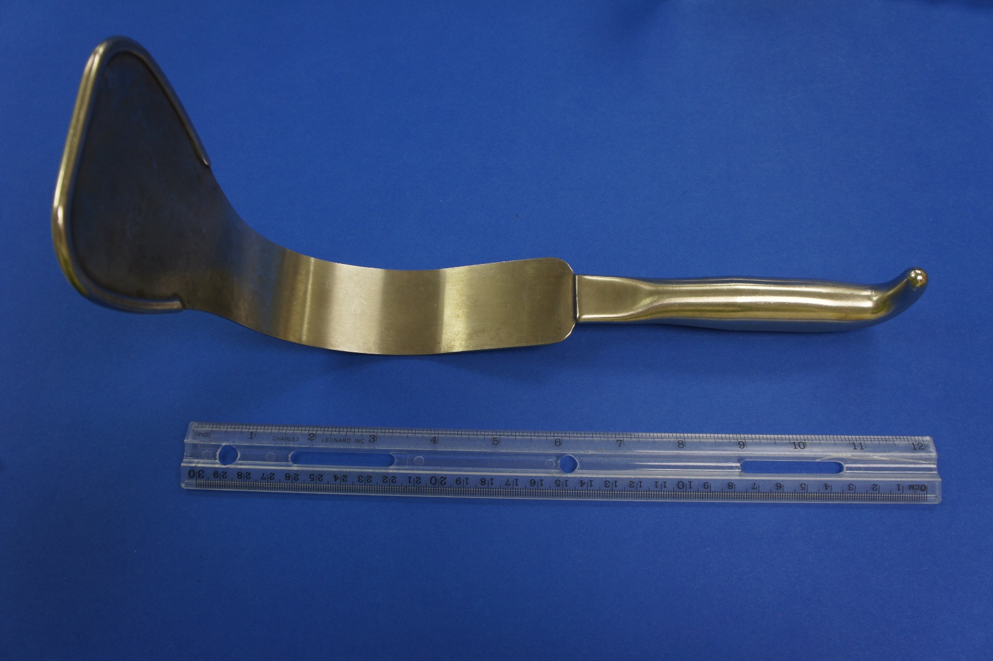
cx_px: 496
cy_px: 330
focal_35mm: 28
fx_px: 785
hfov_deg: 64.6
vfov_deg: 45.6
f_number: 5.6
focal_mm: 19
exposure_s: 1/15
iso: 200
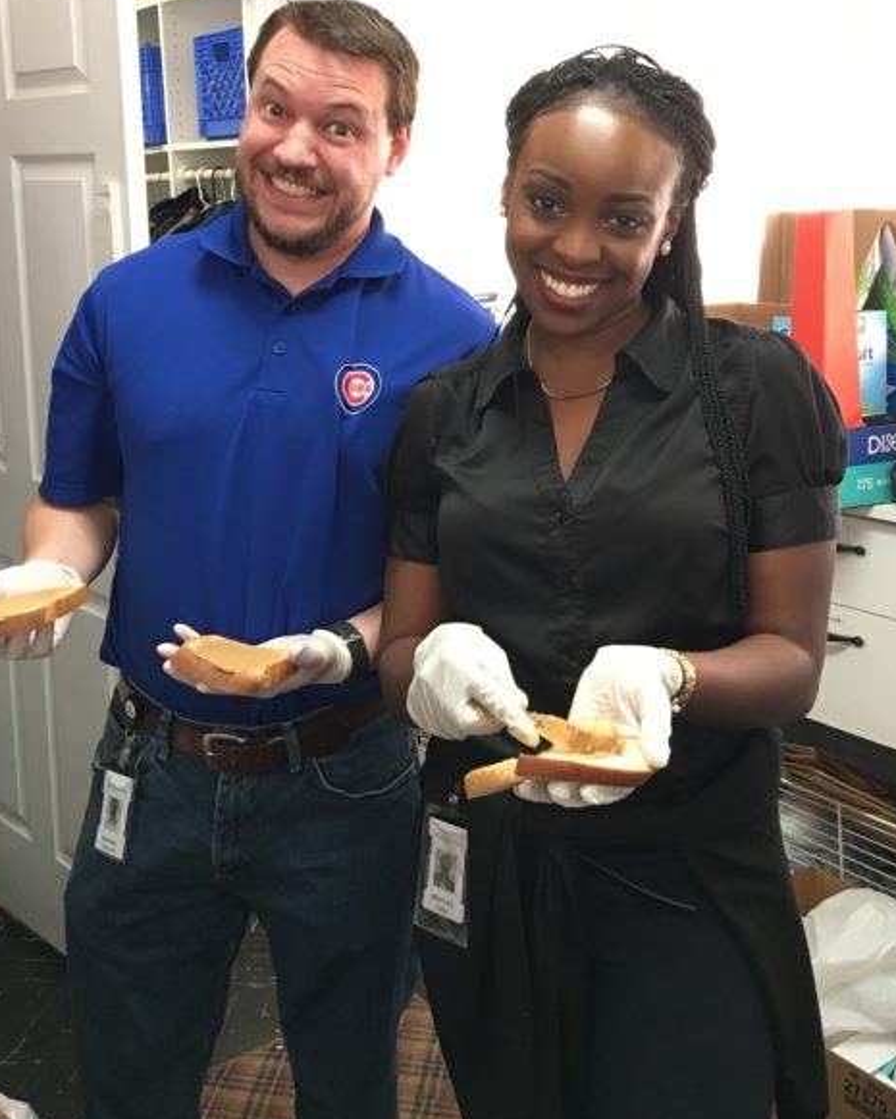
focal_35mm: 39
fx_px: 1292
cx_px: 464
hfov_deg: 38.2
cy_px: 433
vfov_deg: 46.5
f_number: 2.2
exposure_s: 1/15
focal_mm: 4.15
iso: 80
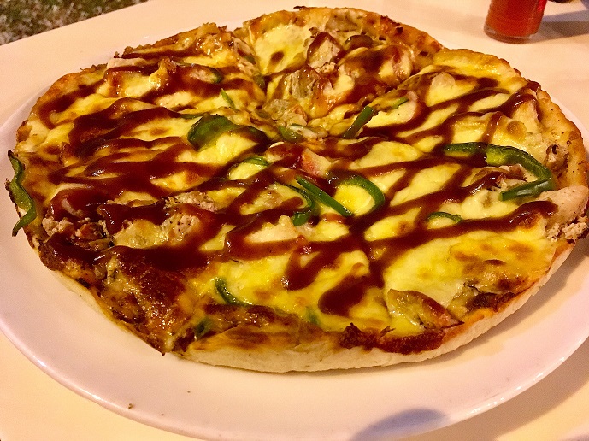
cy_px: 220
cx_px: 294
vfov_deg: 48.2
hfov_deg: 61.7
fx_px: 493
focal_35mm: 29
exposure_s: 1/17
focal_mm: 4.15
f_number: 2.2
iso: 640
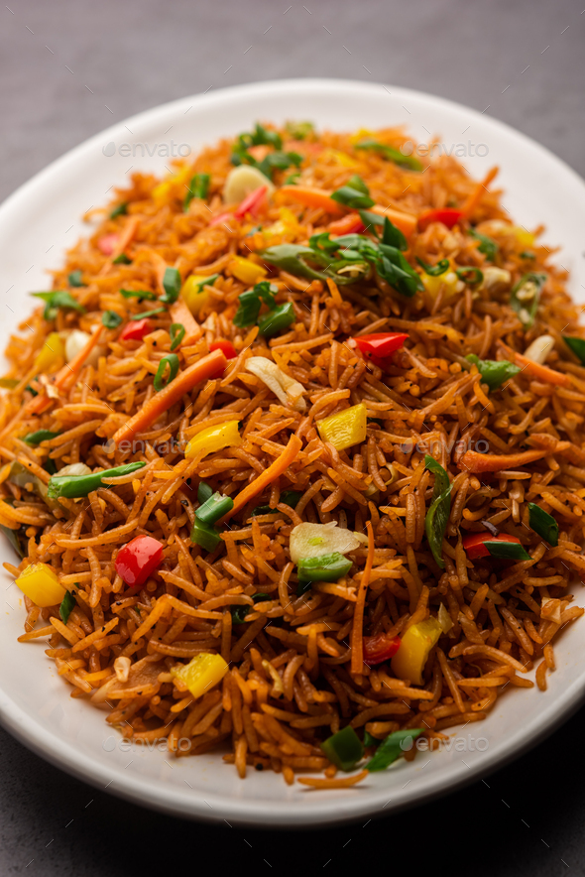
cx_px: 292
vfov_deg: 33.4
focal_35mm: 60
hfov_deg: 22.6
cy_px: 438
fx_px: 1461
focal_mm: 60
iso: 100
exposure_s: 1/125
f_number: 8
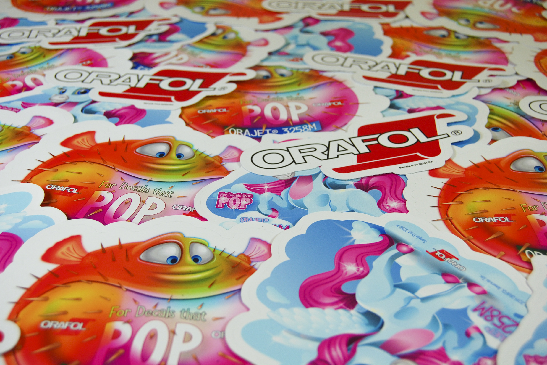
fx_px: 745
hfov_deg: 40.3
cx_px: 271
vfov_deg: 27.5
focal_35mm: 49
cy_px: 180
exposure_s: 1/125
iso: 280
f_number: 5.6
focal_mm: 32
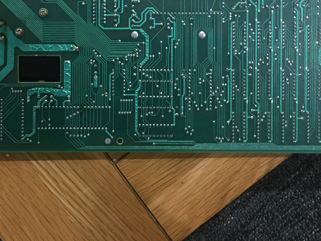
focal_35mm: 52
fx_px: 482
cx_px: 124
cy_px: 32
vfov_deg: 27.2
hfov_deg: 36.6
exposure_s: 1/33
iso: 250
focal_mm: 4.15
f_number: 2.2
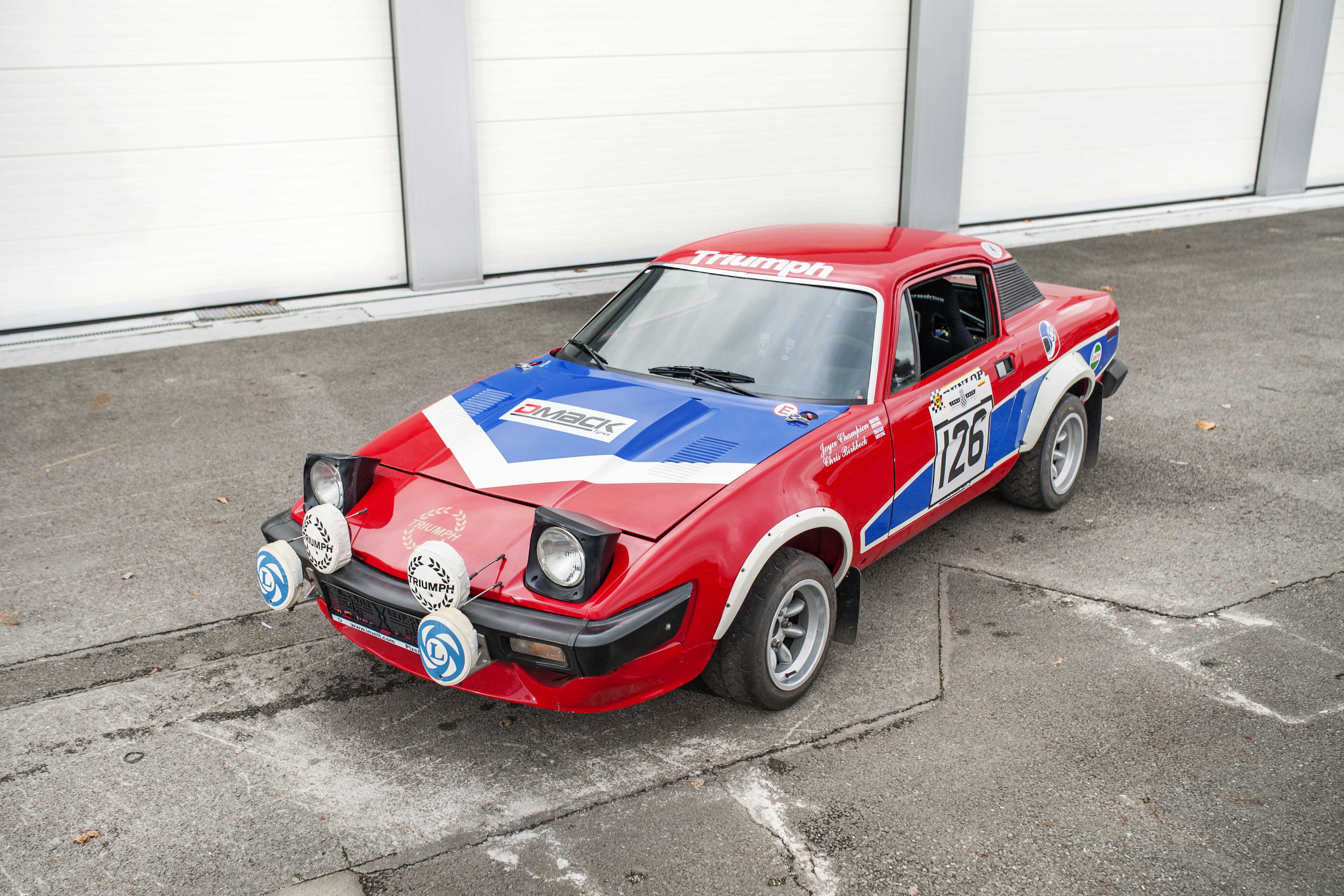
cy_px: 448
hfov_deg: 54.4
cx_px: 672
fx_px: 1307
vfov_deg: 37.9
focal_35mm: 35
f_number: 4
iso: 320
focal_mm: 35
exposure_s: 1/400
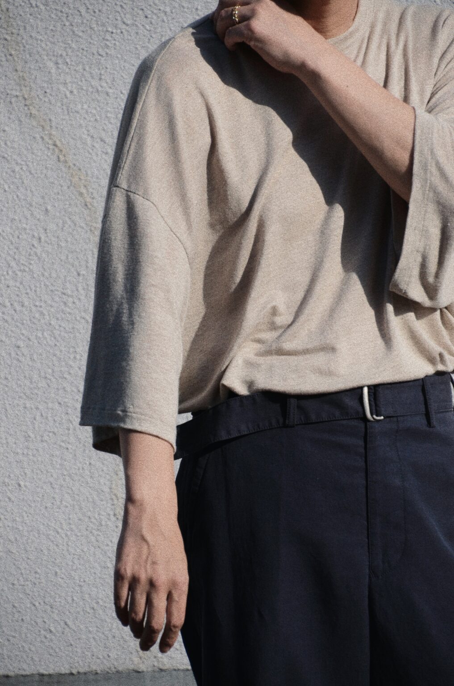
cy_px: 343
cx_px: 227
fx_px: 4989
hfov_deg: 5.2
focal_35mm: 262
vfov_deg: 7.9
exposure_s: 1/6400
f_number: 6
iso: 800
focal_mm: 175
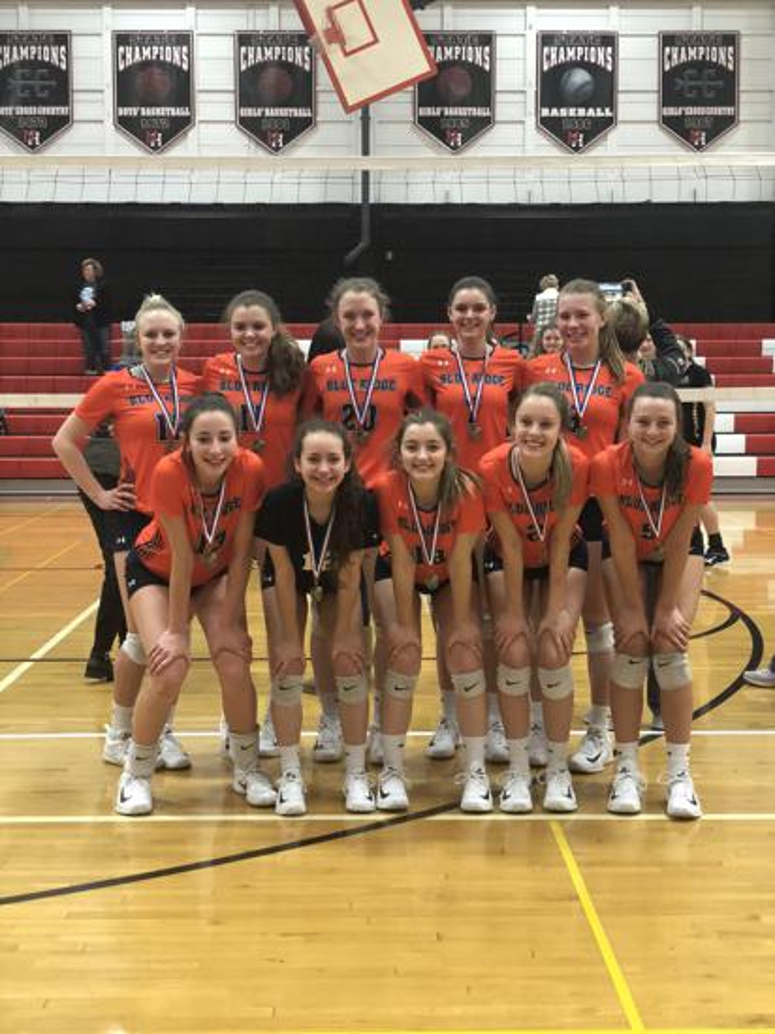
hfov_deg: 28.0
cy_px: 517
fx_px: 1553
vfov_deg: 36.8
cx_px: 388
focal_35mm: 52
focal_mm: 6
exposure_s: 1/30
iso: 125
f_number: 2.4
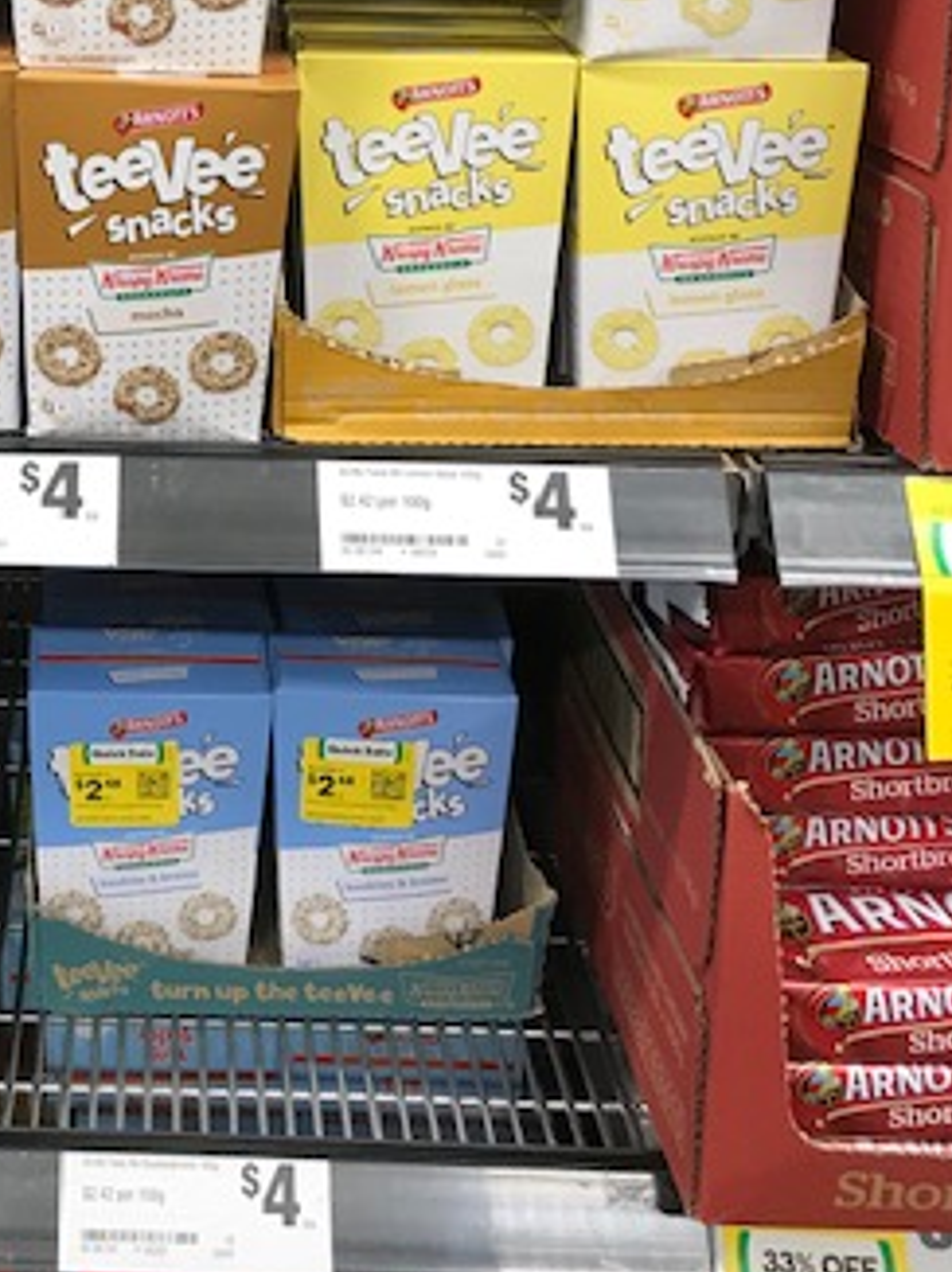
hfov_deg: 25.5
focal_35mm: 55
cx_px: 62
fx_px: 2019
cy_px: 47
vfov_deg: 32.6
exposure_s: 1/33
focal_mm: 3.99
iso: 25
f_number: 1.8
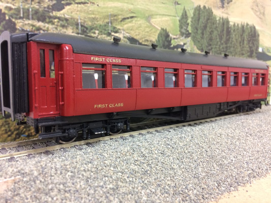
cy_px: 102
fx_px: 227
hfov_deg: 61.7
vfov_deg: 48.2
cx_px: 136
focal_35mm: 29
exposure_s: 1/33
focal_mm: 4.15
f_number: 2.2
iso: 125
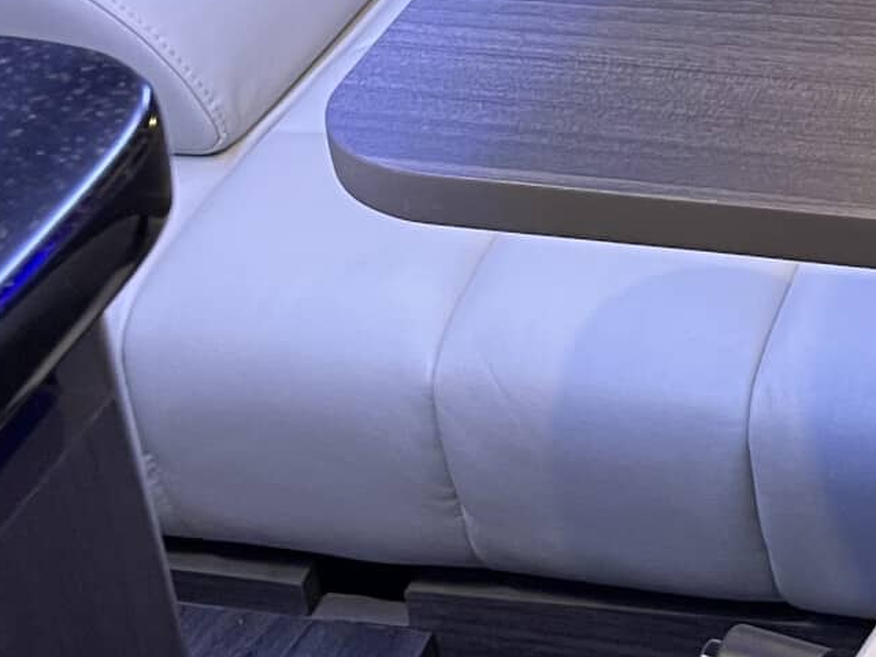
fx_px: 2632
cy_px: 89
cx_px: 1144
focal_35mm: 104
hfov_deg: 17.7
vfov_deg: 14.1
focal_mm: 5.1
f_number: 1.6
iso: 250
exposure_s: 1/60
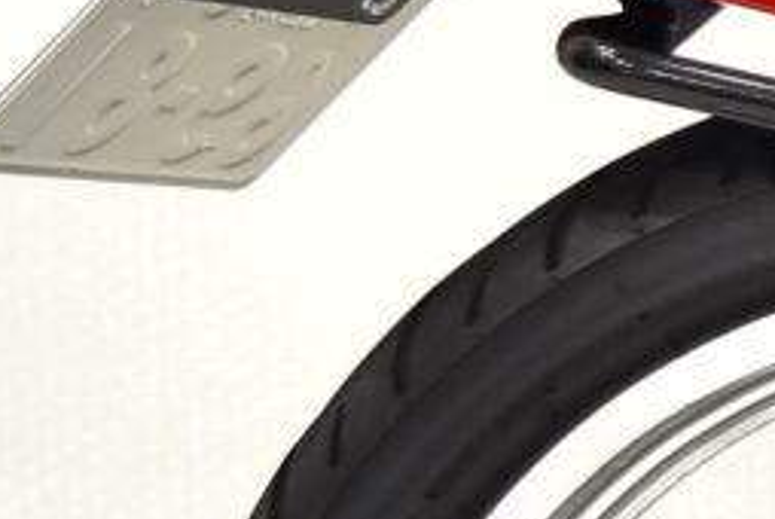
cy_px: -66
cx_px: 2841
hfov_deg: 6.4
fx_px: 5862
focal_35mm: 272
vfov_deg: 5.1
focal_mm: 24
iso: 160
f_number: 4
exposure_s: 1/15
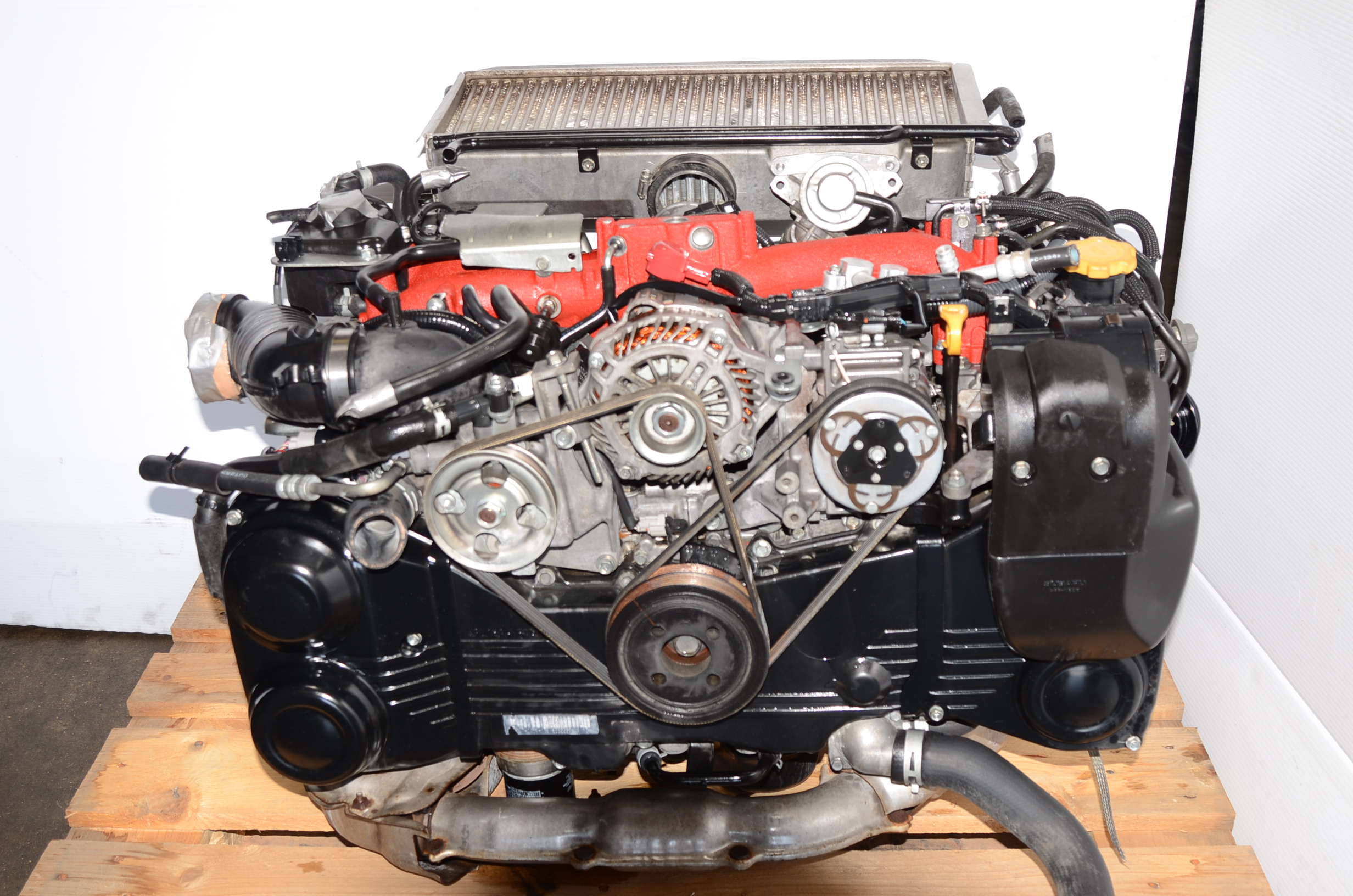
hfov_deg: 53.2
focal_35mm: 36
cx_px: 676
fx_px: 1350
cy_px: 448
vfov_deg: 36.7
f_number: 4.5
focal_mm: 24
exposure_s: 1/60
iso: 100
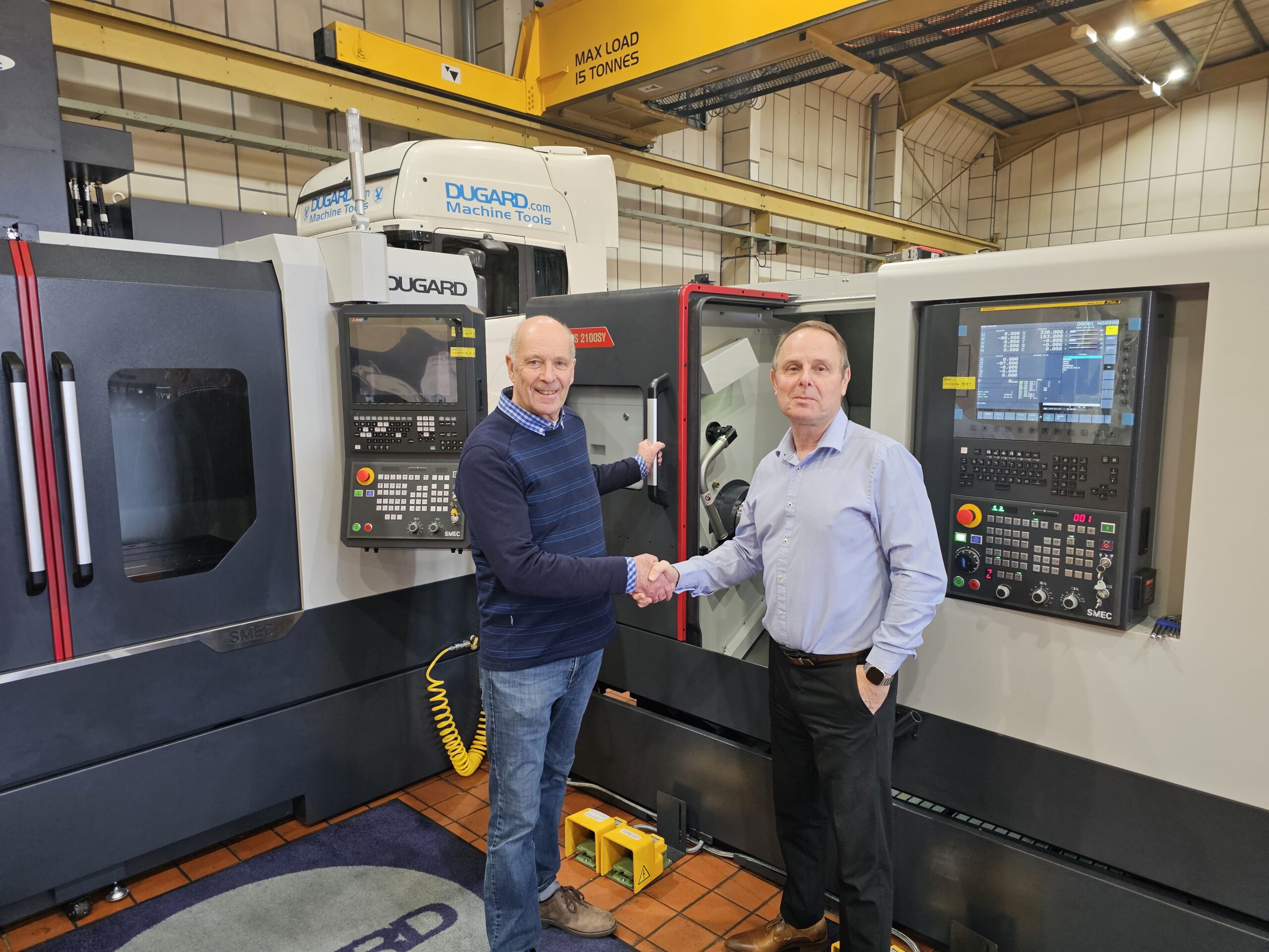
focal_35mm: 23
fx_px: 843
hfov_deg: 73.9
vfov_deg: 58.9
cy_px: 476
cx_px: 634
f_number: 1.7
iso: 200
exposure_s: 1/120
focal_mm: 6.3
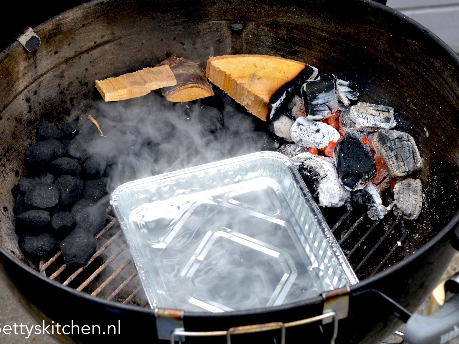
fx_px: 1154
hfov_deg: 22.5
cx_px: 197
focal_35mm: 87
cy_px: 168
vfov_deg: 17.0
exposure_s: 1/125
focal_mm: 50
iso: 200
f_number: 5.6
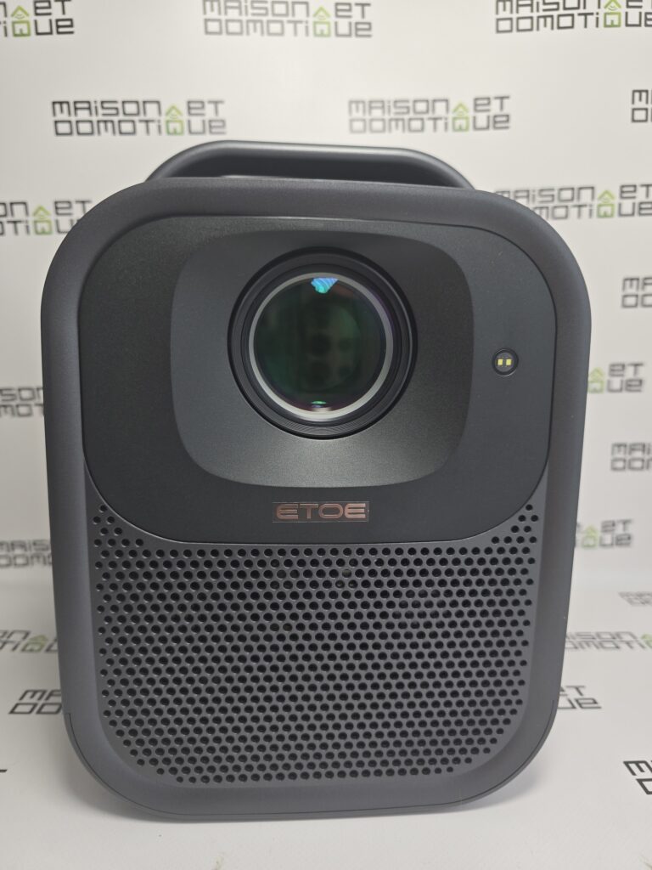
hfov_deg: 58.9
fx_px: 578
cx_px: 326
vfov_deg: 73.9
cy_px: 435
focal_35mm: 23
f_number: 1.7
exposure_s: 1/100
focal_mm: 6.3
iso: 32
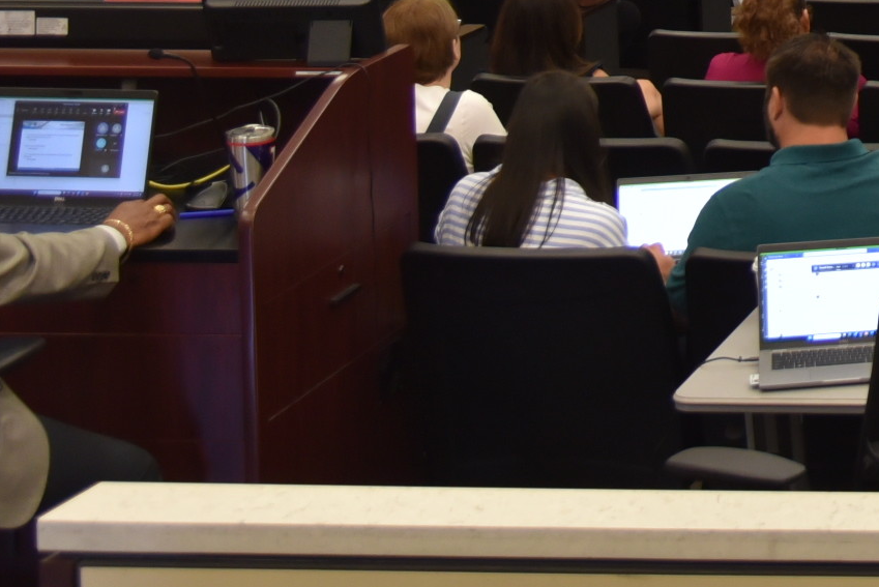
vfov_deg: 10.6
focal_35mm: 124
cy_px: -321
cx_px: 1423
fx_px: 3029
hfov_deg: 15.0
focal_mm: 35
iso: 1400
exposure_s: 1/60
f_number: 4
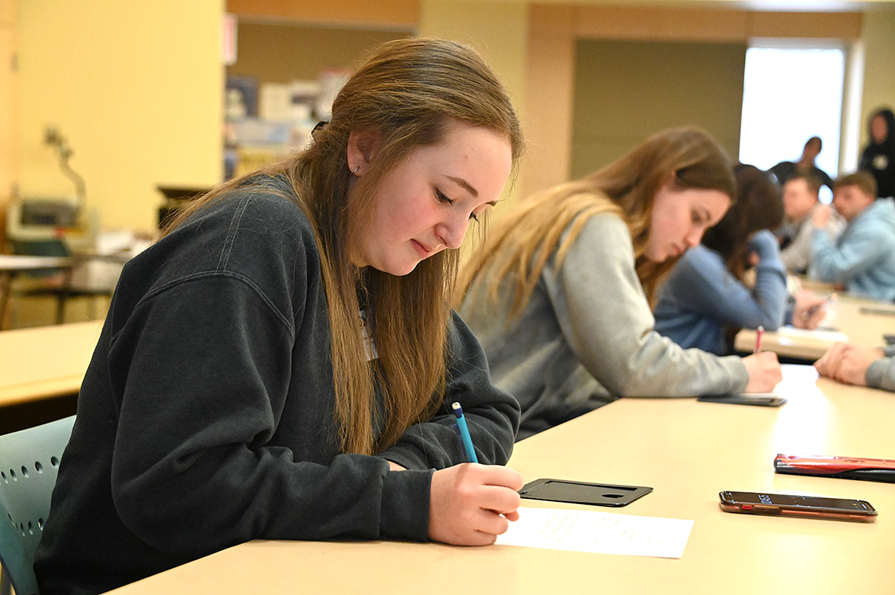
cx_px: 448
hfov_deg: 28.9
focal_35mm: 70
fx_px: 1739
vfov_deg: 19.4
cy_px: 298
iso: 9000
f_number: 5
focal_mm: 70
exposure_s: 1/125
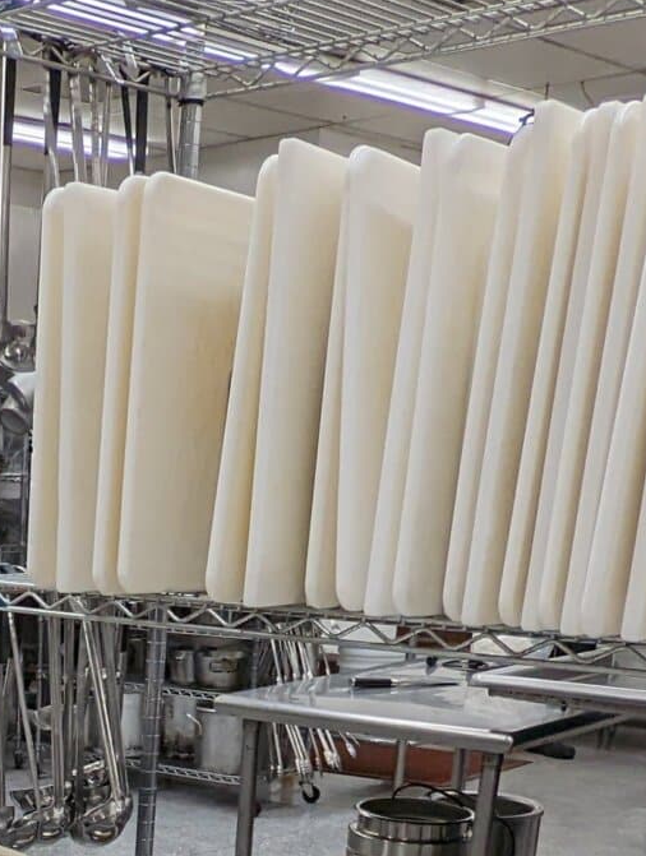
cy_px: 1000
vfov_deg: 28.0
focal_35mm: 61
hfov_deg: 22.8
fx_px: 1513
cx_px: -54
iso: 62
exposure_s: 1/154
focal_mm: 2.35
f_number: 2.2
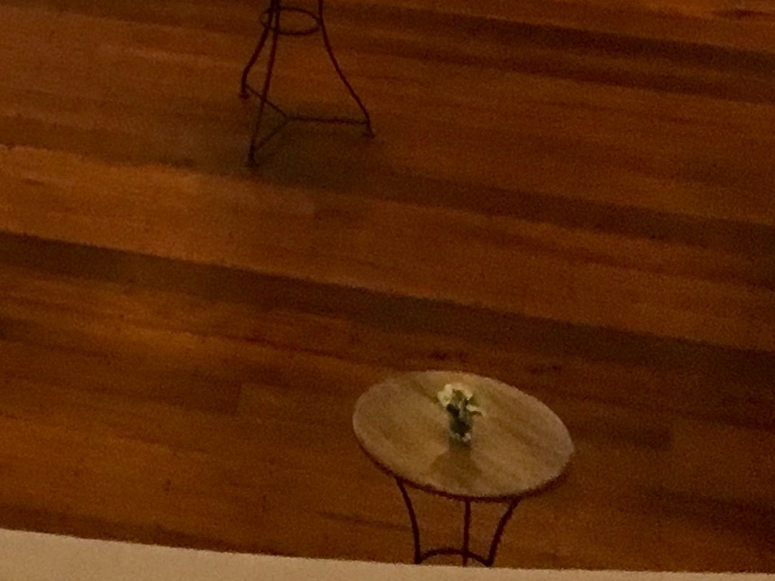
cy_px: -685
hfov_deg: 13.4
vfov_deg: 9.9
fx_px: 3045
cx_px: -512
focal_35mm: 136
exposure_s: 1/30
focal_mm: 4.15
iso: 125
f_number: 2.2
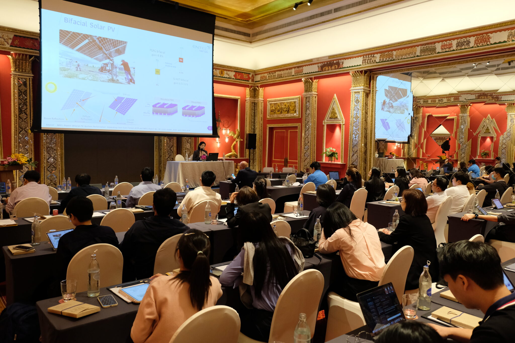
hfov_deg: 67.4
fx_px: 386
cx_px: 258
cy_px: 172
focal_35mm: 27
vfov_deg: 47.9
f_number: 3.5
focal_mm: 18
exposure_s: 1/60
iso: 1600
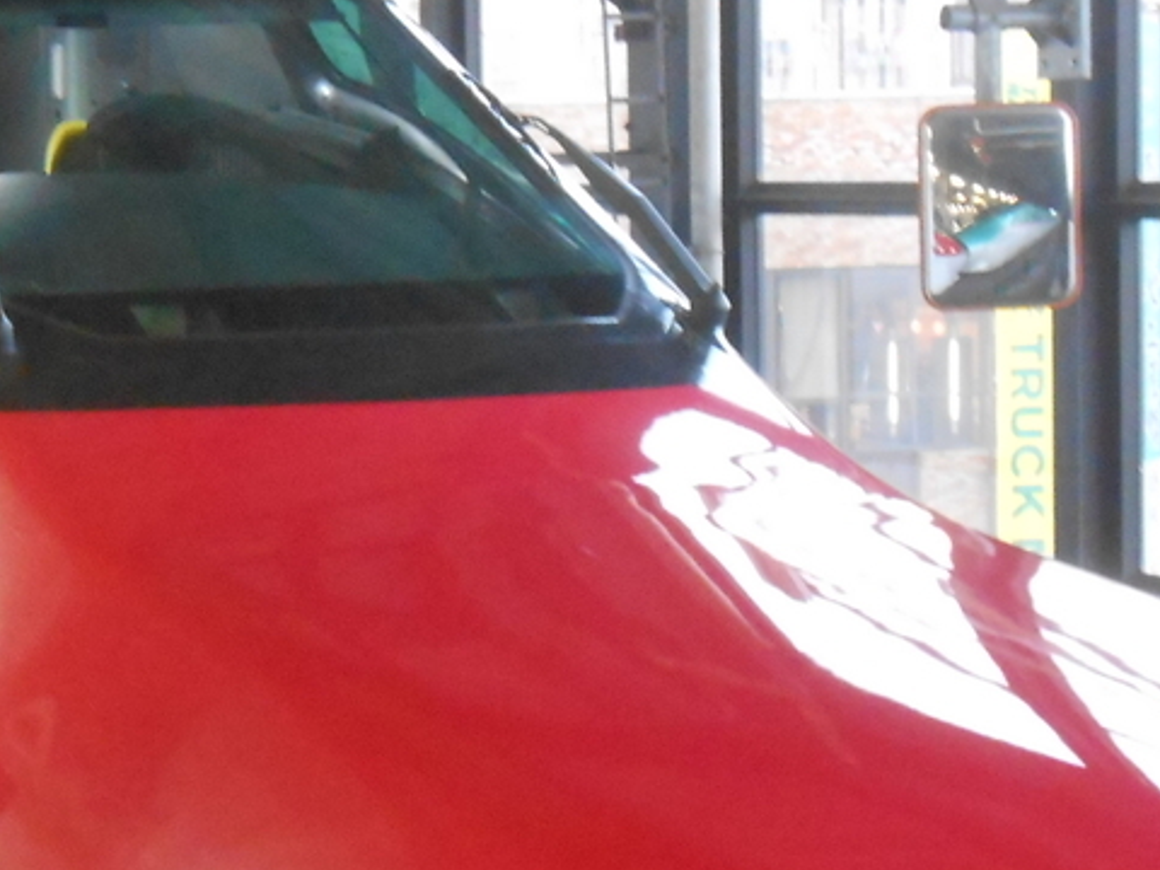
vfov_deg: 10.6
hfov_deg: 14.0
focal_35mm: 140
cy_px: 607
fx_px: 4691
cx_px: 201
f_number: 5.2
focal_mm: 10
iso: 800
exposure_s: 1/10
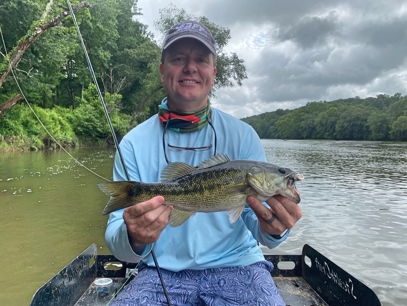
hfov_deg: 67.3
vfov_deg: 53.1
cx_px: 204
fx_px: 306
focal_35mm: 26
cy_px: 153
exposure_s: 1/1135
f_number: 1.8
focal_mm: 4.25
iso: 32
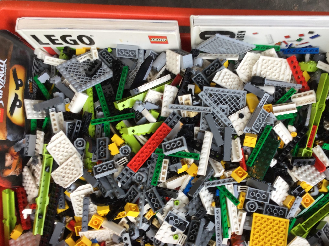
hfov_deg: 47.8
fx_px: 371
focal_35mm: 39
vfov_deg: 36.7
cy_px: 147
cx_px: 183
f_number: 2.4
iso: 25
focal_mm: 3.3
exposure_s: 1/50
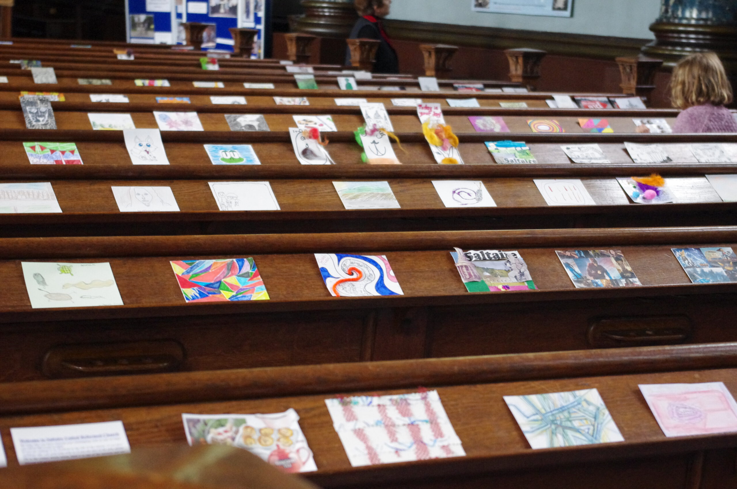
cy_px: 244
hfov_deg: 24.8
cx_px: 368
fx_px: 1677
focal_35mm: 82
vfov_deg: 16.6
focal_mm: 55
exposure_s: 1/100
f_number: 5.6
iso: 3200
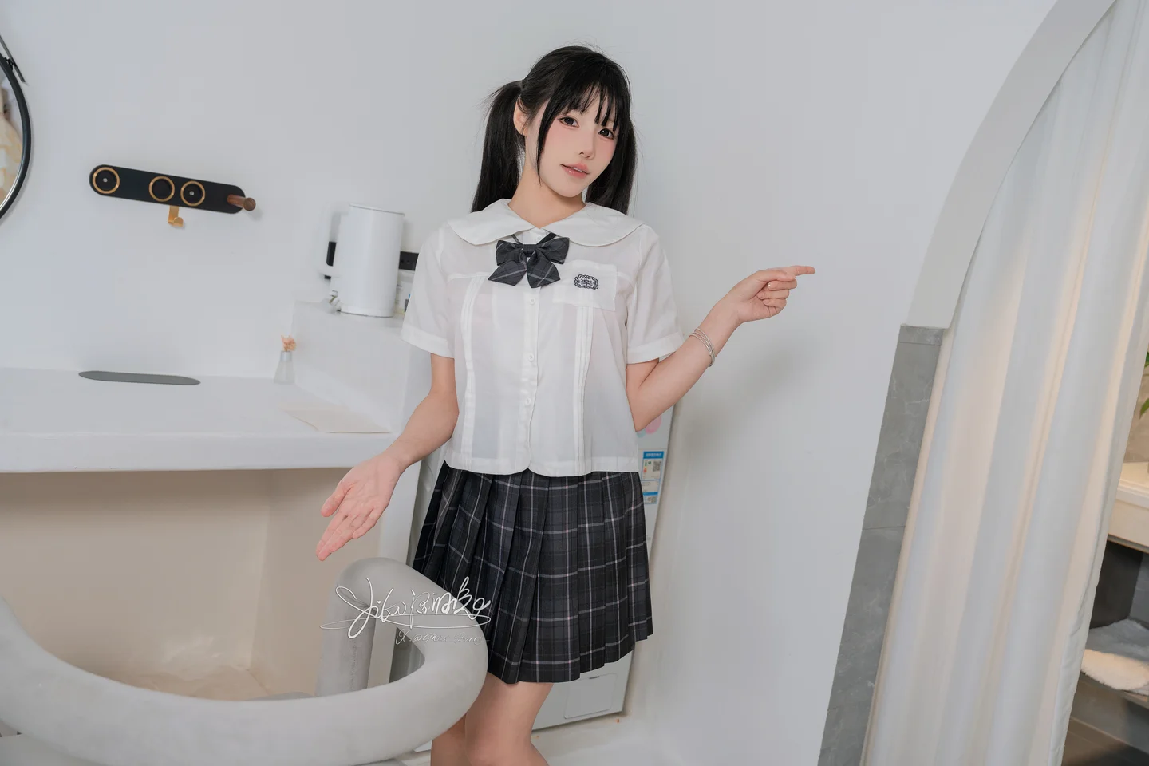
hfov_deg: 54.4
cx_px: 574
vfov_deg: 37.9
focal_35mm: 35
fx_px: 1117
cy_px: 383
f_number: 4
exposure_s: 1/100
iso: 200
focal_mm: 35
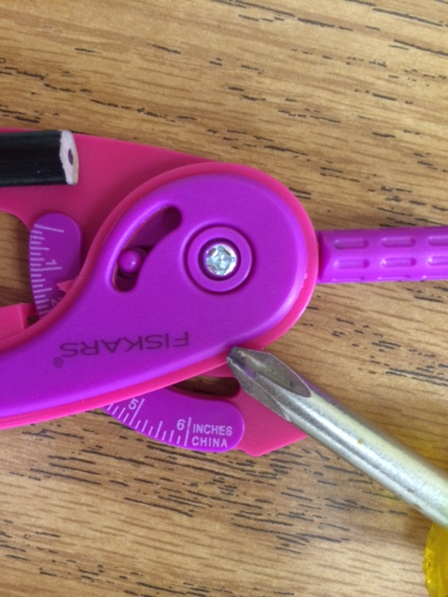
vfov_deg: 60.0
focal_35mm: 30
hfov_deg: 46.8
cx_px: 224
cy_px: 298
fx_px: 518
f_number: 2.2
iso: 320
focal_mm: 4.12
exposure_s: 1/24
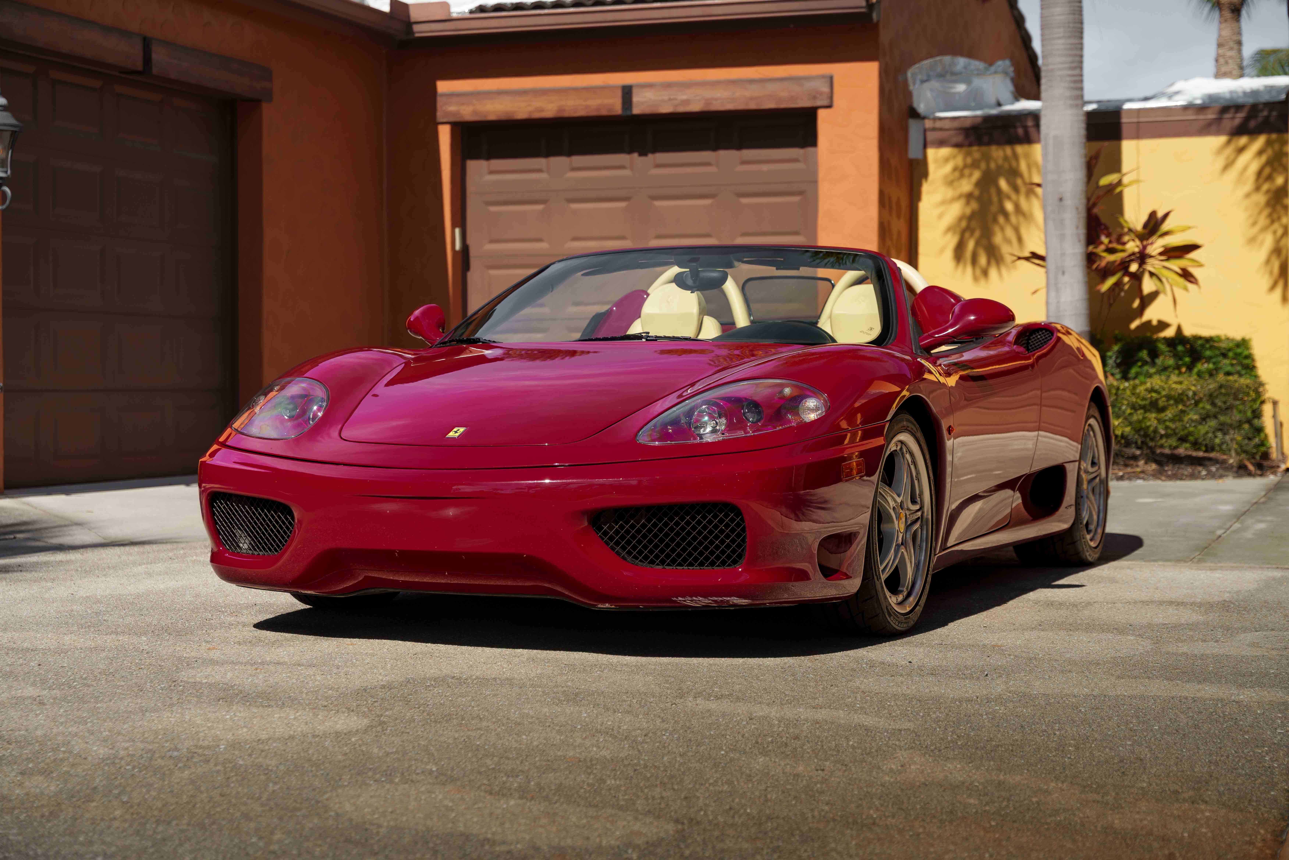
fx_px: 2134
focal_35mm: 60
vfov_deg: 22.8
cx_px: 644
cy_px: 430
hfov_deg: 33.6
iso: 100
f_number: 4
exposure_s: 1/640
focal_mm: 59.6
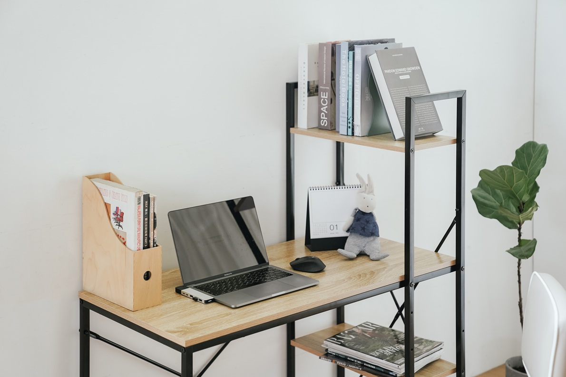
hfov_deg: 31.4
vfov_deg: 21.2
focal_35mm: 64
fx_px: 1006
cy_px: 188
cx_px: 283
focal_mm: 64
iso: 800
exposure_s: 1/160
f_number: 2.8
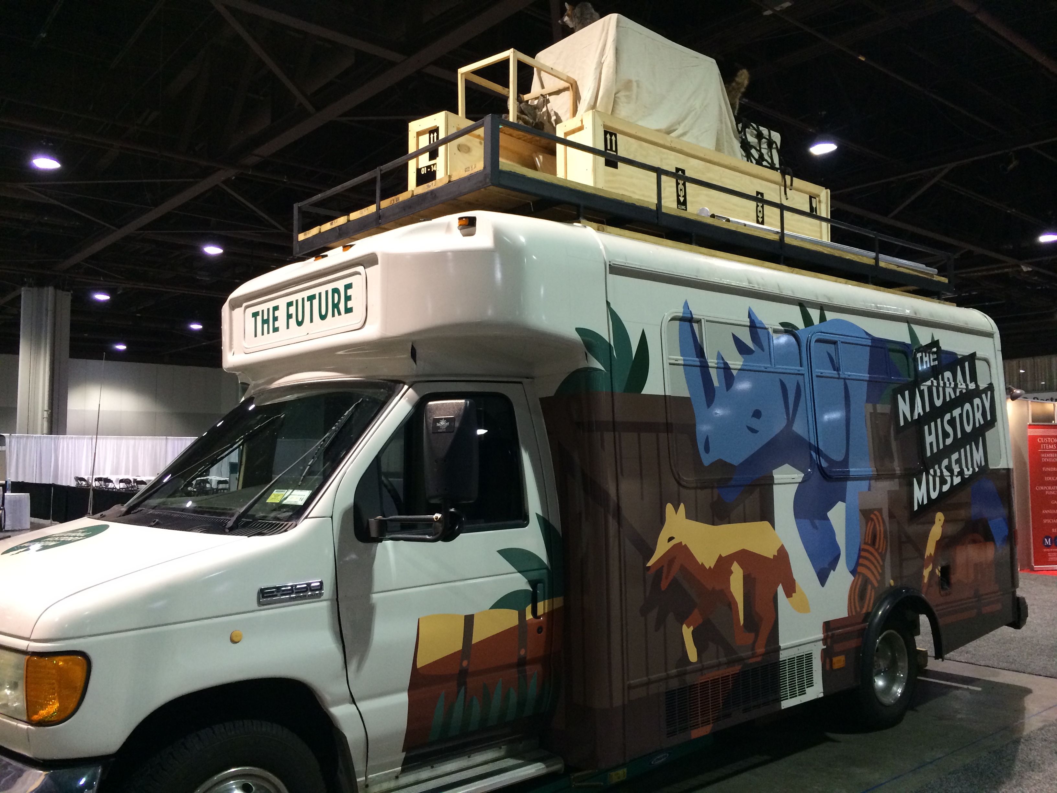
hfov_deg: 60.0
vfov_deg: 46.8
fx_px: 916
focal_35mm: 30
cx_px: 528
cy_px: 396
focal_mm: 4.12
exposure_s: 1/30
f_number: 2.2
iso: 200
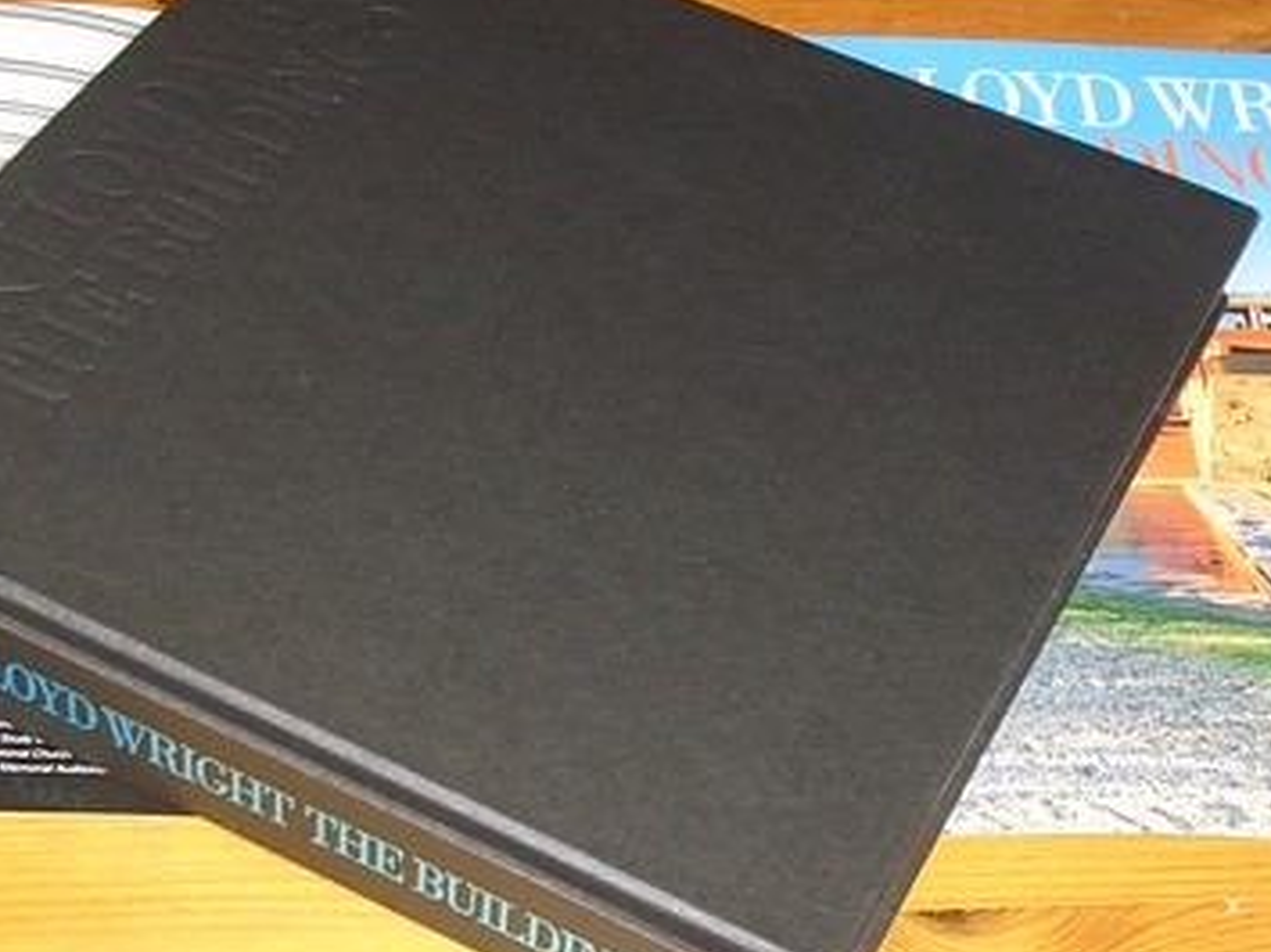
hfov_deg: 23.8
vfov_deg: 18.0
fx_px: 3009
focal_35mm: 82
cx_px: 456
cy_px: 498
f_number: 4.9
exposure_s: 1/30
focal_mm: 10.2
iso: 400
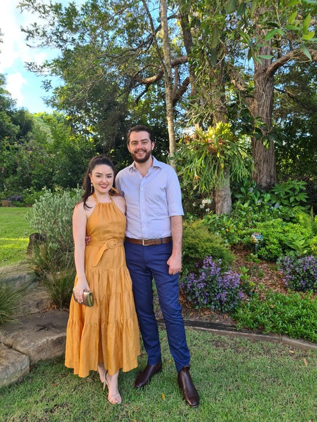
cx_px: 158
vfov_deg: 67.3
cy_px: 211
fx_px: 317
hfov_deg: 53.1
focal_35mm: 26
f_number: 1.8
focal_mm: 5.4
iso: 50
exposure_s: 1/148
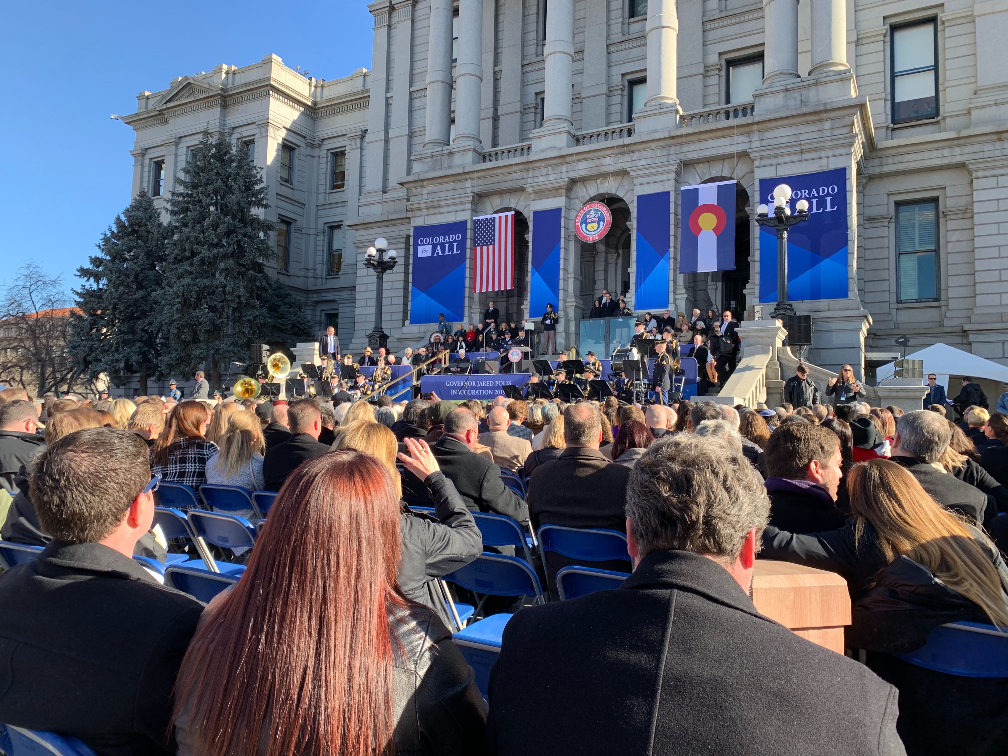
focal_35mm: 26
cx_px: 504
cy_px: 378
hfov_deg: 67.3
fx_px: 757
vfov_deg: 53.1
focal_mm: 4.25
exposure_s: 1/334
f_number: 1.8
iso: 25
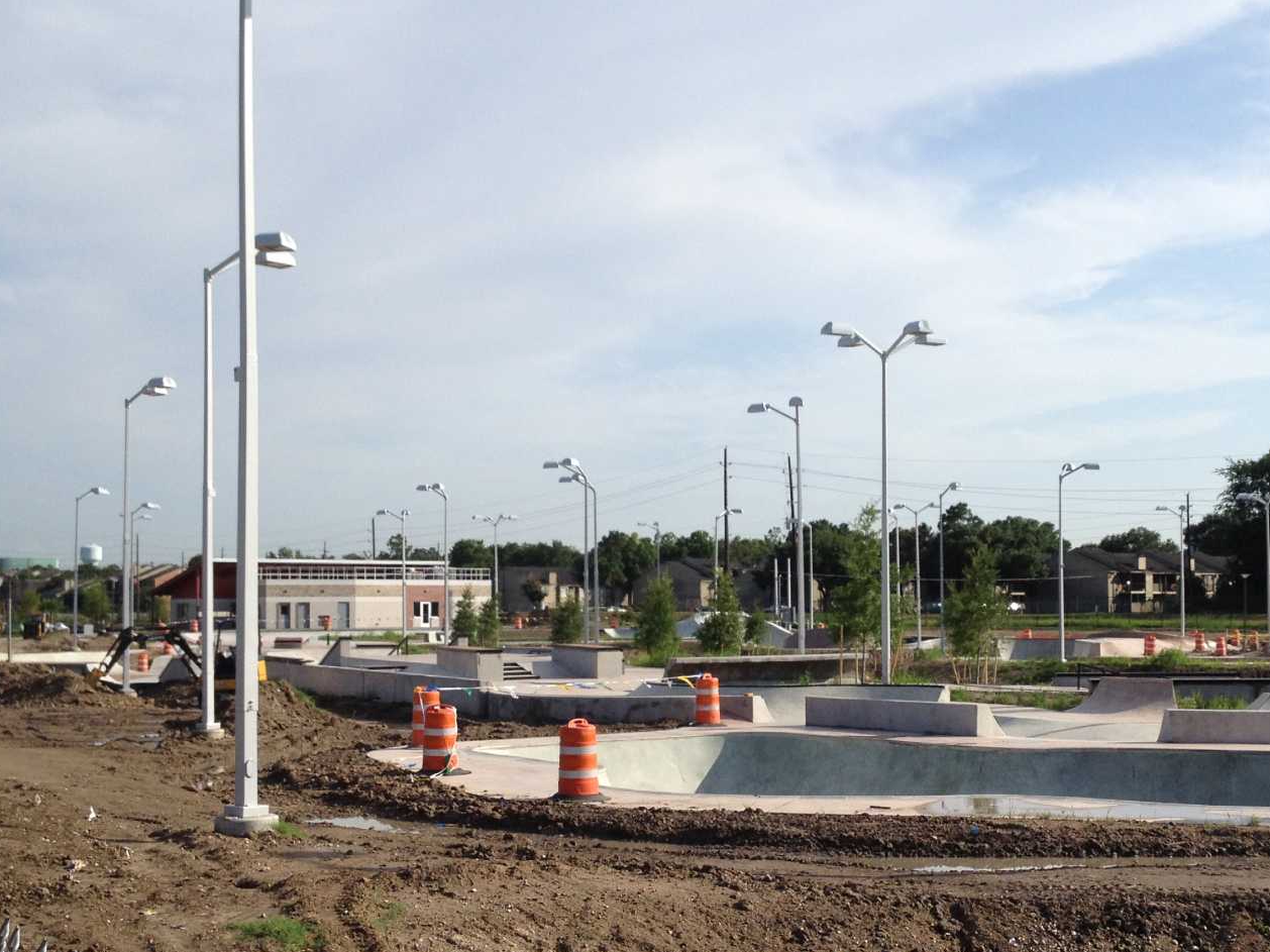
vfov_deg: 25.6
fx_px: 2091
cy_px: 563
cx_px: 768
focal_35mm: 57
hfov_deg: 33.7
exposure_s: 1/2045
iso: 50
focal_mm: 4.28
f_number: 2.4
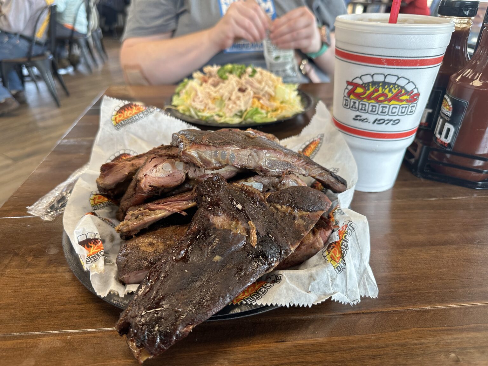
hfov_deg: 71.6
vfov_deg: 56.8
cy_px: 183
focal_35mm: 24
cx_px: 244
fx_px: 338
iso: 160
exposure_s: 1/120
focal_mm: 6.86
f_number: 1.78
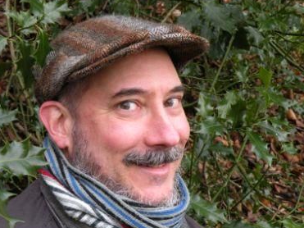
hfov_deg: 24.1
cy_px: 128
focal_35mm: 81
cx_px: 134
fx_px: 711
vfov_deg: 18.2
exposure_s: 1/63.7
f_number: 3.5
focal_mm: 11.9
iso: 280
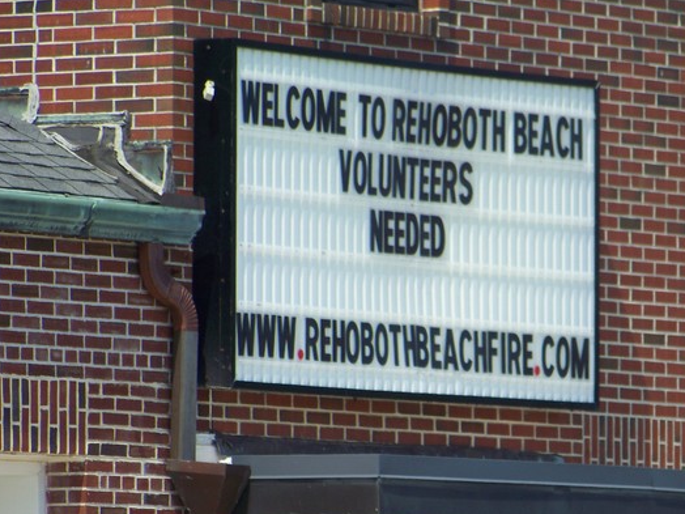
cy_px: 356
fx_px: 10488
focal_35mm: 530
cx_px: 426
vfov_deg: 2.8
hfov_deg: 3.7
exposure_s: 1/640
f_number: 4.5
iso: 62
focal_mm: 57.7
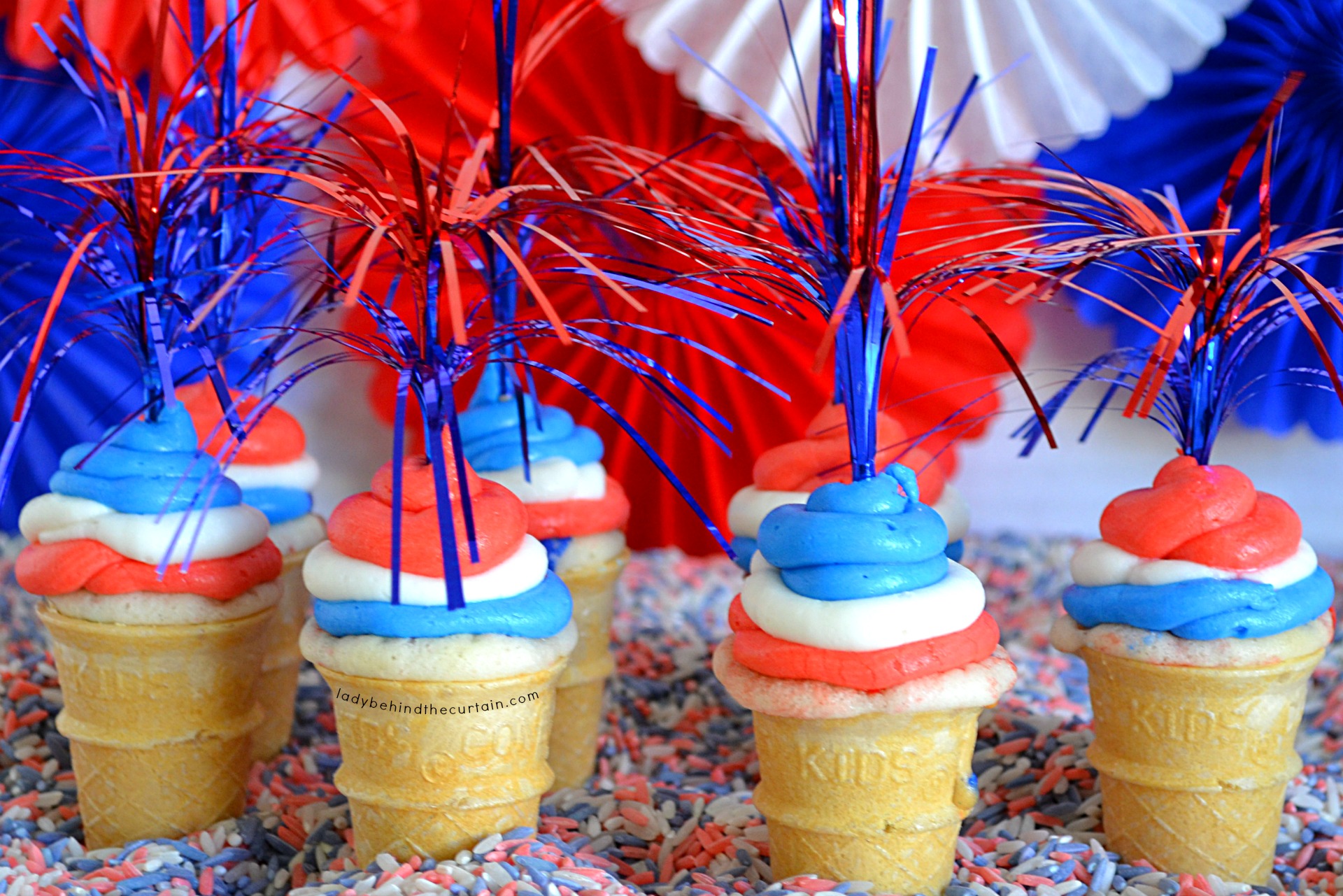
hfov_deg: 29.9
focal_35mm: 68
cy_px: 448
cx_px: 672
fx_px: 2519
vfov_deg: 20.2
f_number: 5.3
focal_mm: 45
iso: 450
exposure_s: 1/15
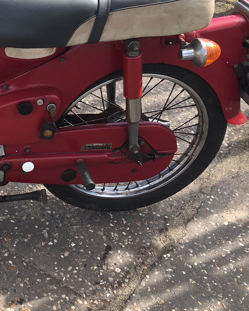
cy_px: 83
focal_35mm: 64
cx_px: -24
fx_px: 590
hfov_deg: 22.5
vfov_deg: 29.2
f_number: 2.2
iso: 25
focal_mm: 4.15
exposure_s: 1/651
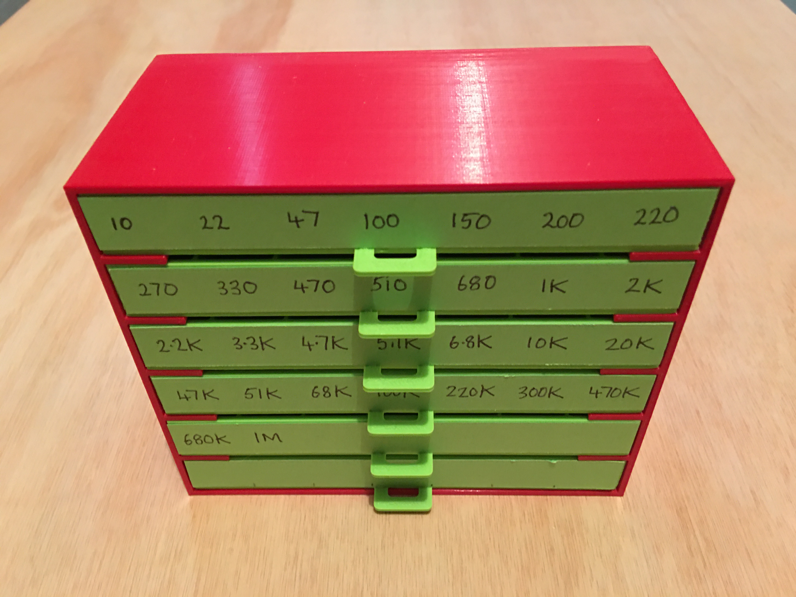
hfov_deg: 61.7
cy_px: 298
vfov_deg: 48.2
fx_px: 667
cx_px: 398
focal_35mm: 29
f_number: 2.2
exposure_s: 1/4
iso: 100
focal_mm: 4.15
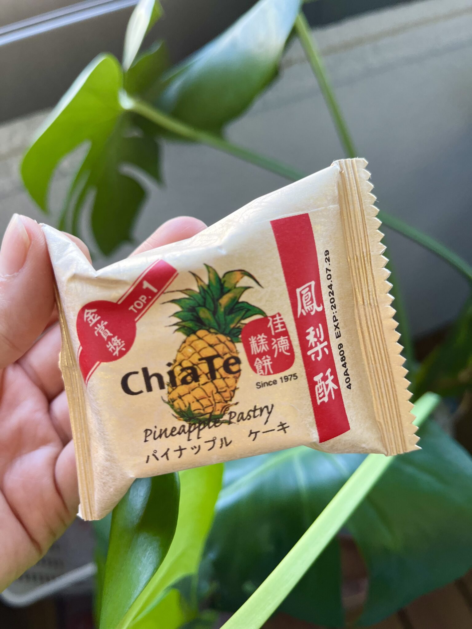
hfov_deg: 53.1
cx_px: 236
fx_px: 473
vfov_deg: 67.3
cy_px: 314
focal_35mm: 26
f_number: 1.6
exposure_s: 1/116
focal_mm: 5.1
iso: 125
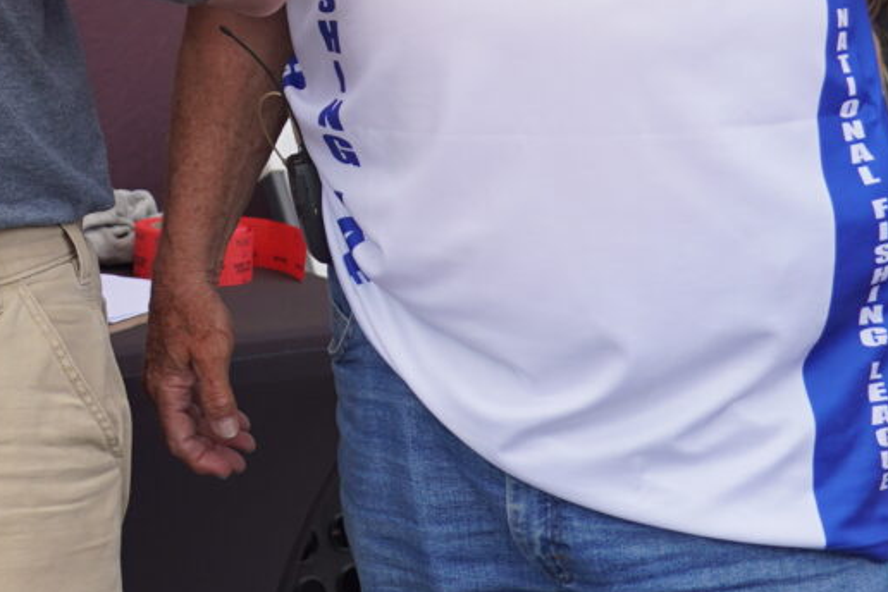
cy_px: -194
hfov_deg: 15.9
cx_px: -410
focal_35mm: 119
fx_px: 2935
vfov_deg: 11.2
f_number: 4
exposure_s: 1/250
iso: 100
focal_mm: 30
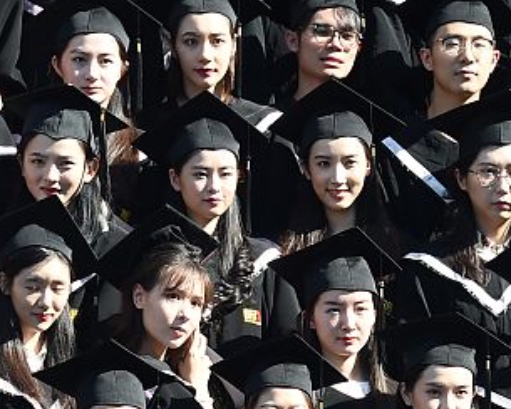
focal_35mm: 414
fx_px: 6261
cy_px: 470
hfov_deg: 4.7
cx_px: 101
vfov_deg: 3.7
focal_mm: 112
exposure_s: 1/1000
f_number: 5.3
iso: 640
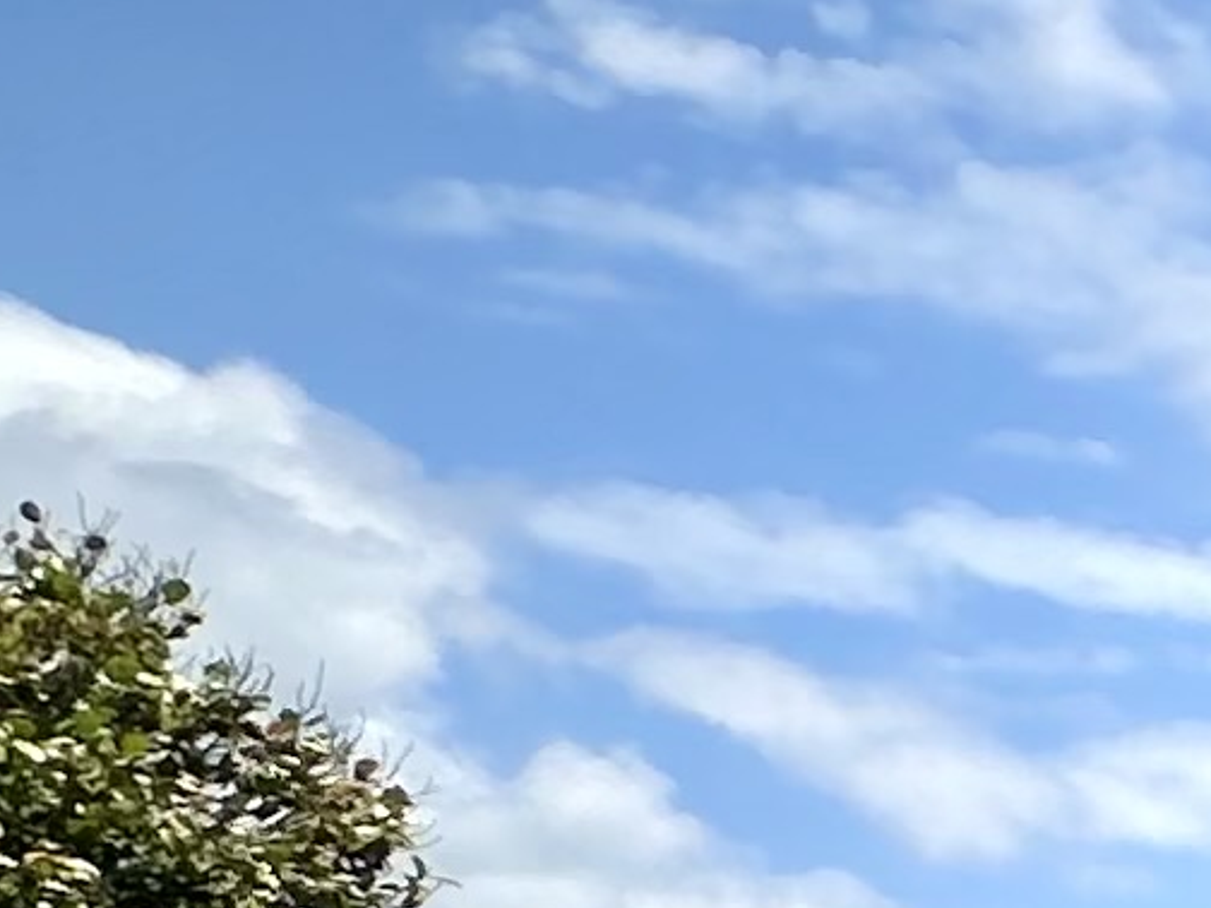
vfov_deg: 12.2
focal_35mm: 112
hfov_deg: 10.4
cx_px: 3921
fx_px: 3918
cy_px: 1614
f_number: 2.2
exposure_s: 1/1221
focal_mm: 2.22
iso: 40
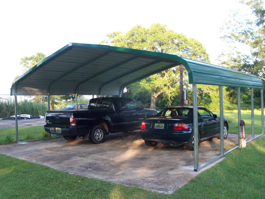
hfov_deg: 52.6
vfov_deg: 40.7
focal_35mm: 35
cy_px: 100
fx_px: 268
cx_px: 132
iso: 64
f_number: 3
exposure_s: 1/80
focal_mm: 6.3
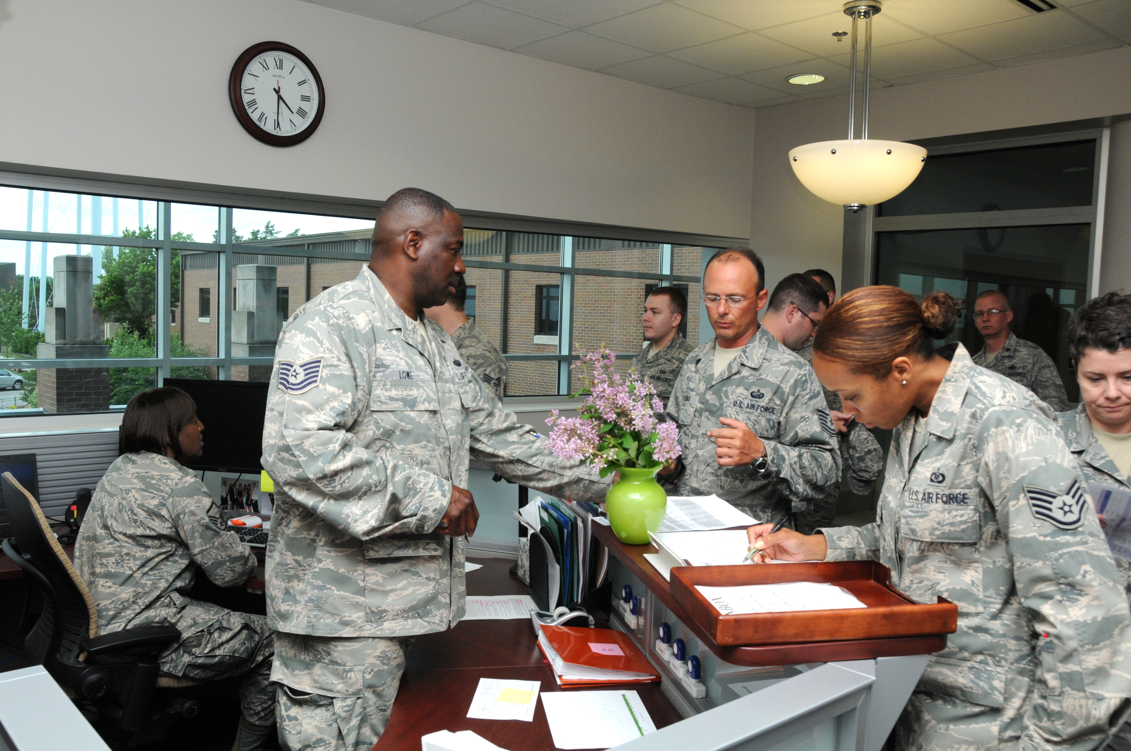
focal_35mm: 30
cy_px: 376
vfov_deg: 43.5
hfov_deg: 62.0
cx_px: 566
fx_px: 941
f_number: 10
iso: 640
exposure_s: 1/100
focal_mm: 20
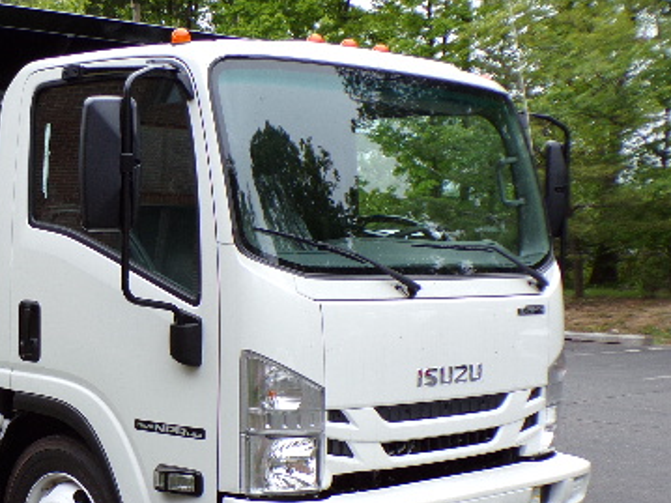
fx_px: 1279
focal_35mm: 66
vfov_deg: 22.0
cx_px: 75
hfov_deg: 28.3
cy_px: 378
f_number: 3.3
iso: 80
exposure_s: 1/210
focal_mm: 6.6
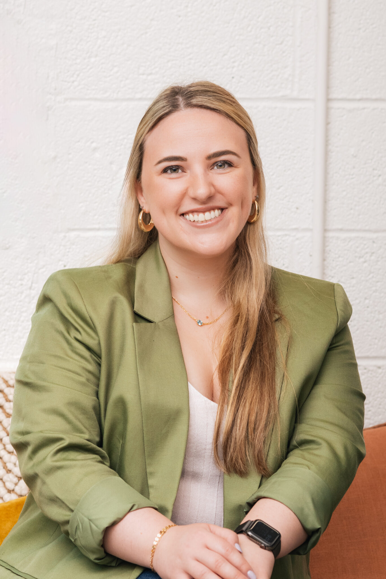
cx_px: 193
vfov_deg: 23.9
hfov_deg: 16.1
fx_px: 1367
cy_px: 290
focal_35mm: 85
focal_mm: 85
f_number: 5.6
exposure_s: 1/200
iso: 640
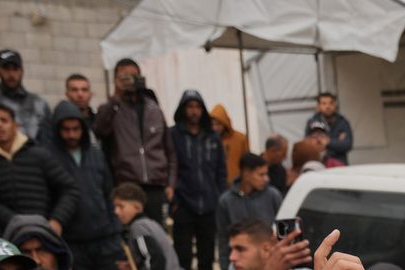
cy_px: 633
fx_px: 1362
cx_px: 755
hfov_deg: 14.6
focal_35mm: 121
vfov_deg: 10.0
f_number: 2.8
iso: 200
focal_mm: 24
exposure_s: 1/1000
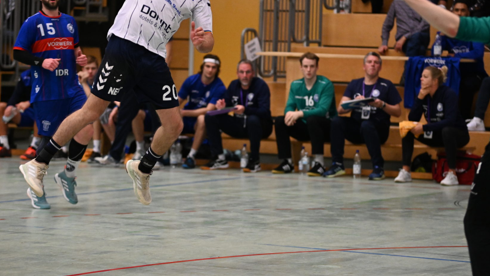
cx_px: 258
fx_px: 2183
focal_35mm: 168
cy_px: 73
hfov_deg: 12.8
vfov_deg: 7.2
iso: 2000
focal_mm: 86
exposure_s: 1/1250
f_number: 1.8
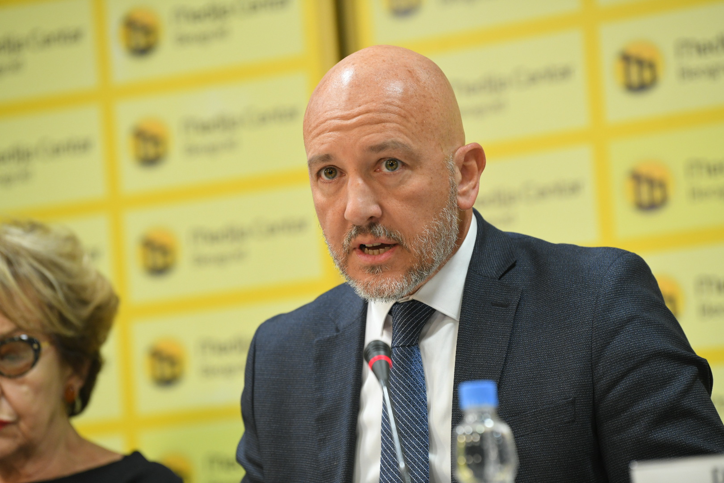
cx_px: 362
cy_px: 242
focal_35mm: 200
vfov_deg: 6.9
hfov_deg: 10.3
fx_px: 4022
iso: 2000
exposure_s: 1/200
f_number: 4
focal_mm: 200
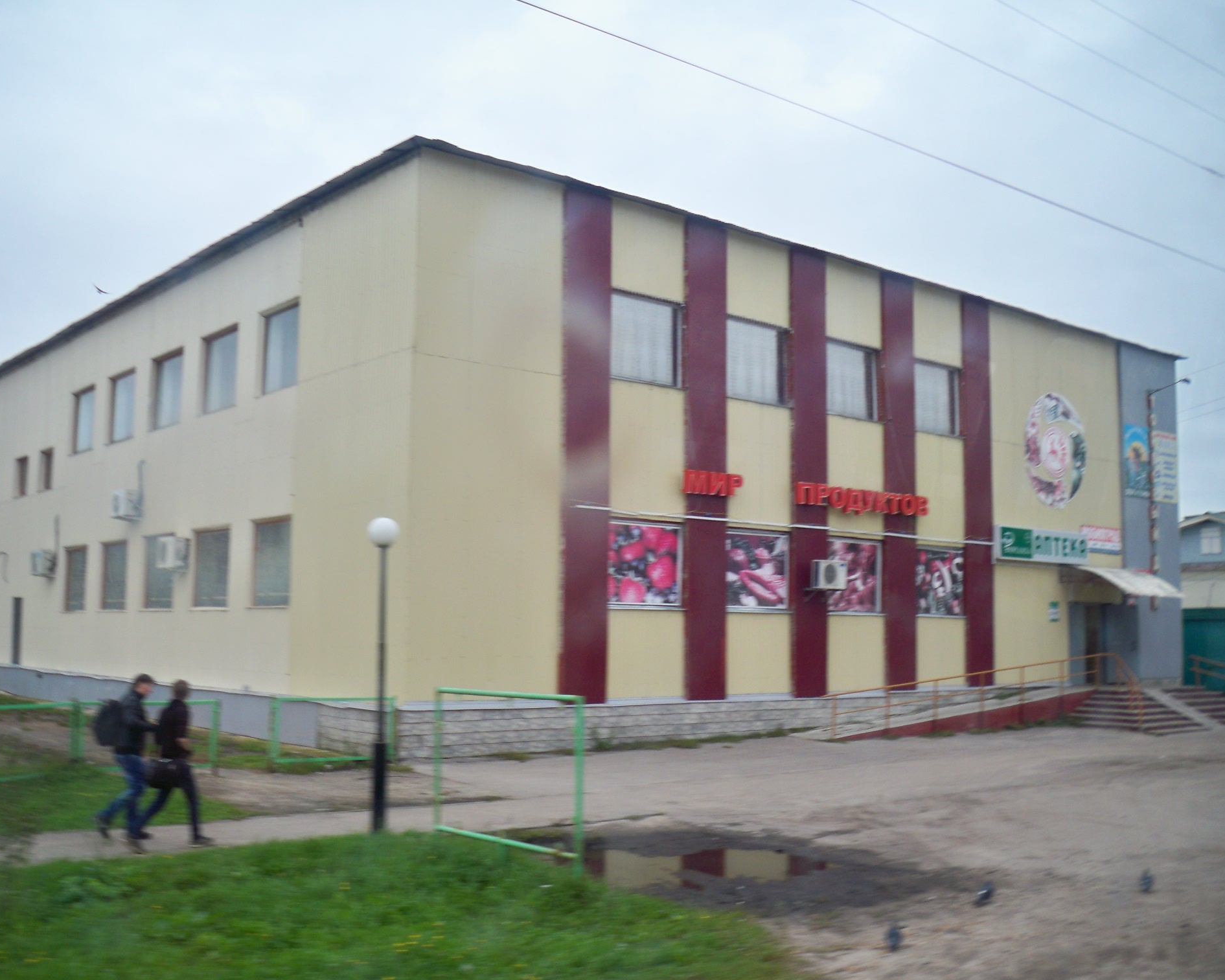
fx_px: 1342
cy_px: 487
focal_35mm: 37
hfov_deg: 49.1
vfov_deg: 40.1
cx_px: 618
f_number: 3.1
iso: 64
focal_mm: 6.3
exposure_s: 1/160
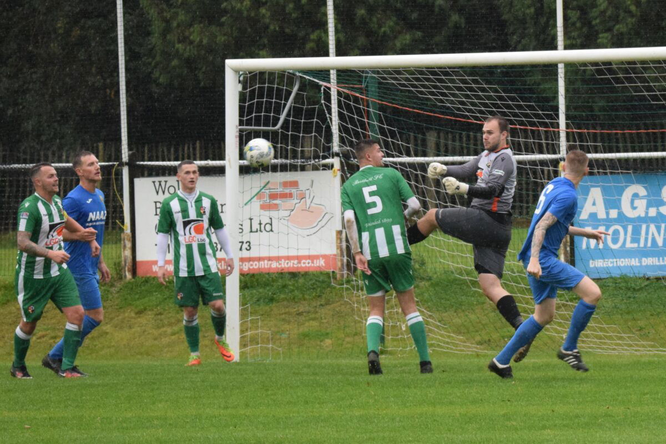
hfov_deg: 9.1
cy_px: 222
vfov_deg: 6.1
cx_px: 333
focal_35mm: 225
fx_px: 4162
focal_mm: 150
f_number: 5
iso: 2200
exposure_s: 1/500
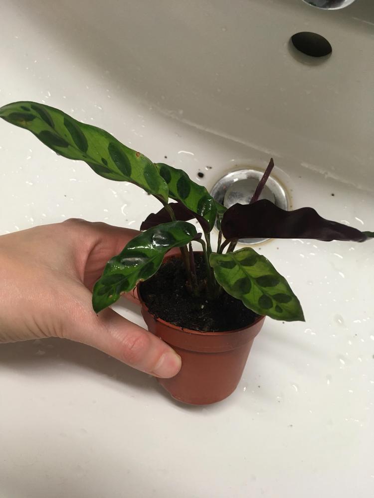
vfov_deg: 61.7
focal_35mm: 29
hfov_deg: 48.2
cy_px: 249
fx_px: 418
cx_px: 187
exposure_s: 1/33
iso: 125
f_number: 2.2
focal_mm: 4.15
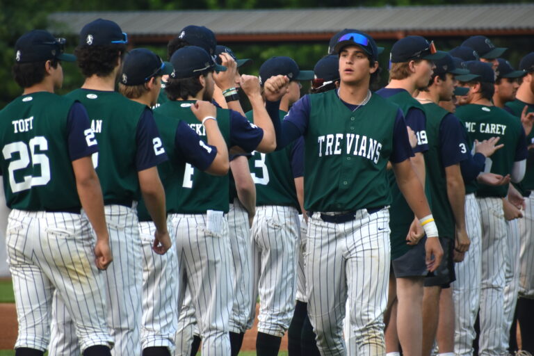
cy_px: 178
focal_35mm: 450
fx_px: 6674
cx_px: 267
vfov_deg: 3.1
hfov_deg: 4.6
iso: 900
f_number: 6.3
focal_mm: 300
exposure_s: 1/500
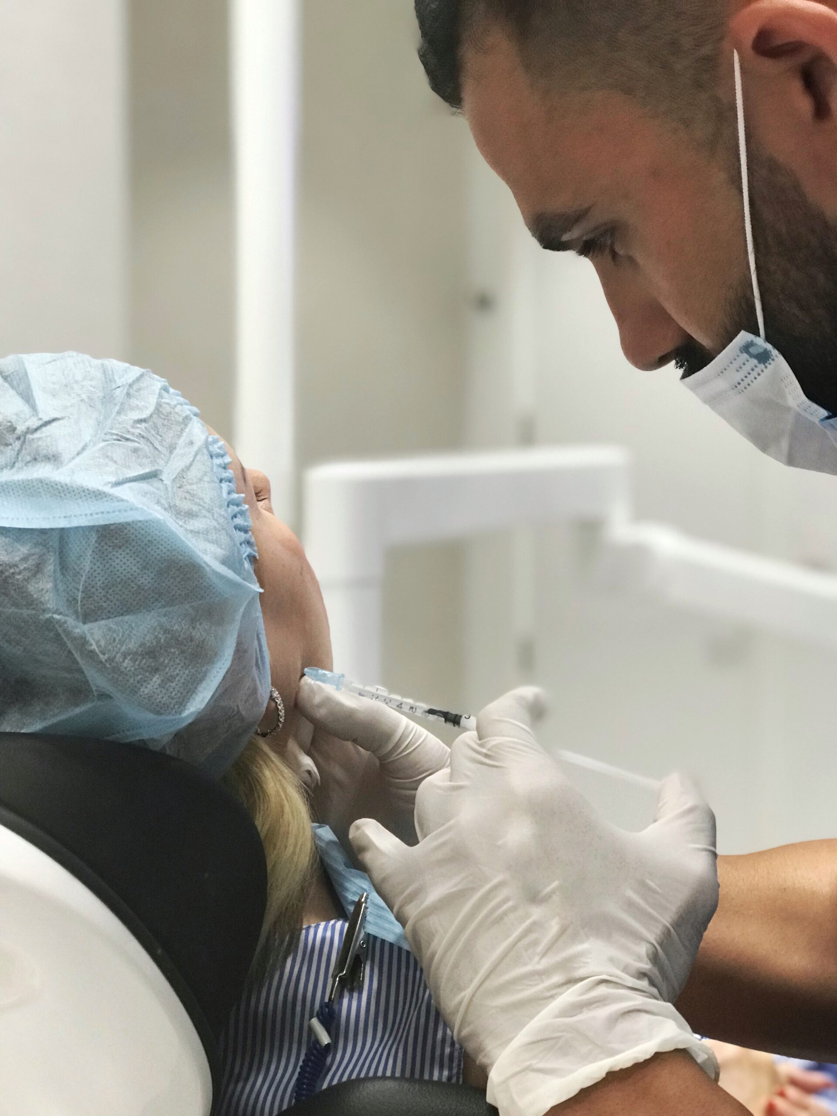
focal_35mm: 57
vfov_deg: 33.8
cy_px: 558
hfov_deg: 25.7
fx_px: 1838
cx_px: 418
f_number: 2.8
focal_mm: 6.6
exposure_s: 1/50
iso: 100
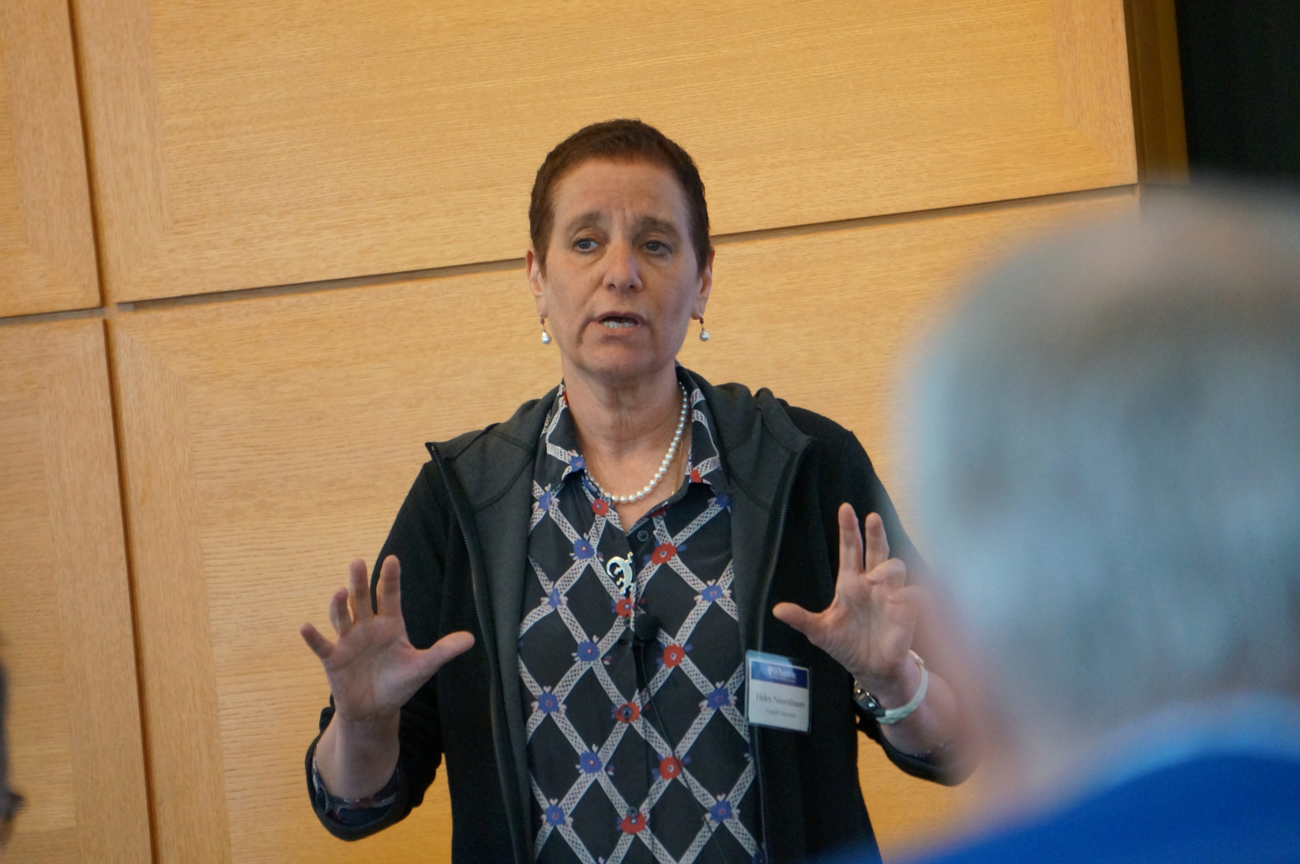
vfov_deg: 4.7
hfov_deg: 7.0
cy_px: 432
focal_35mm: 294
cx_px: 650
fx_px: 10605
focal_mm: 196
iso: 3200
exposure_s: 1/320
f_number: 6.3
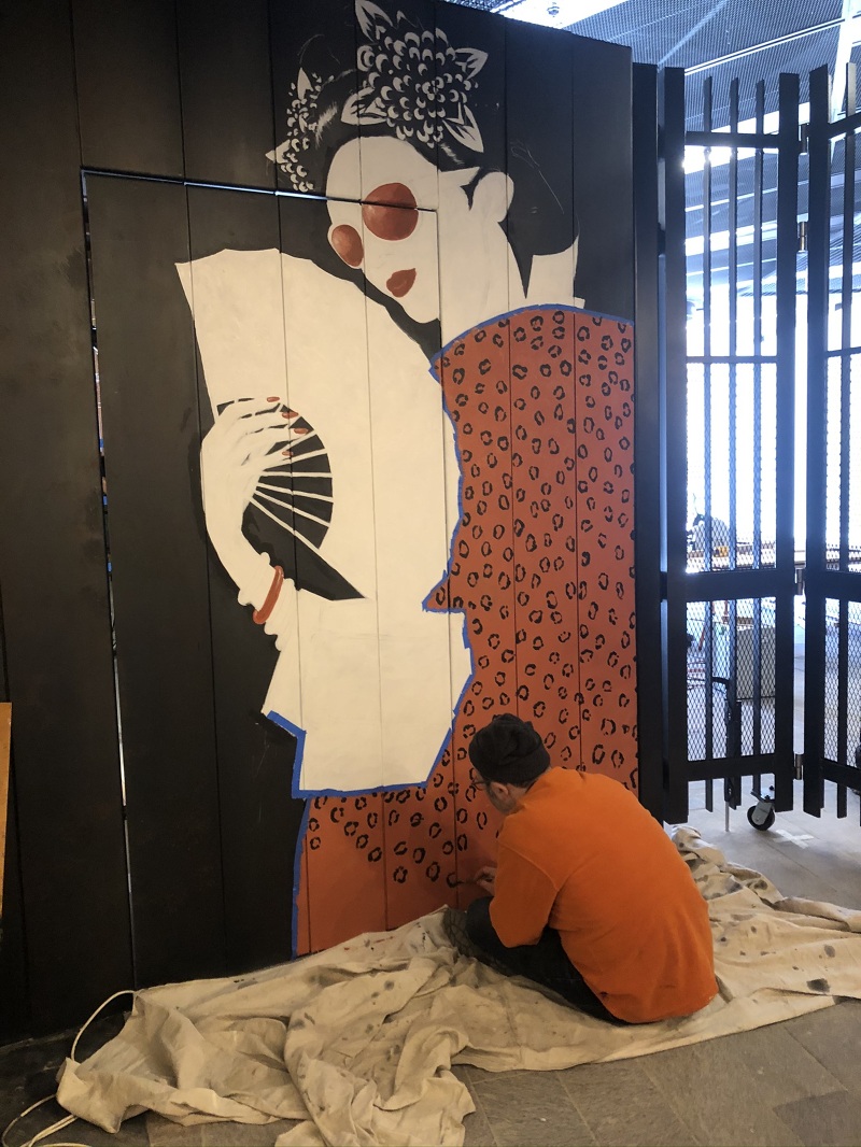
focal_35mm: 28
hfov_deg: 49.8
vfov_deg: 63.4
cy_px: 574
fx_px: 928
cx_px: 430
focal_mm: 3.99
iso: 80
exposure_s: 1/15
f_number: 1.8
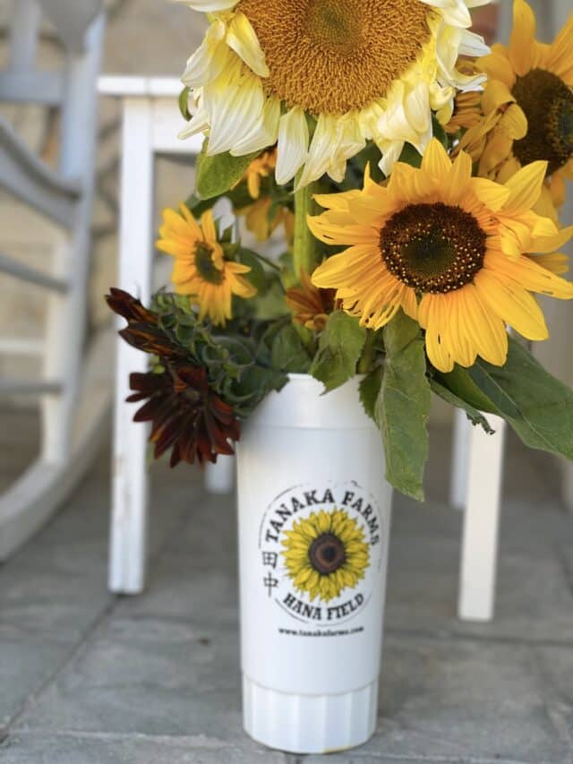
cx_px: 286
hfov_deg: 28.0
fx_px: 1147
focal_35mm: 52
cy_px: 382
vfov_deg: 36.8
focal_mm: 6
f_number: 2
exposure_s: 1/130
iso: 25
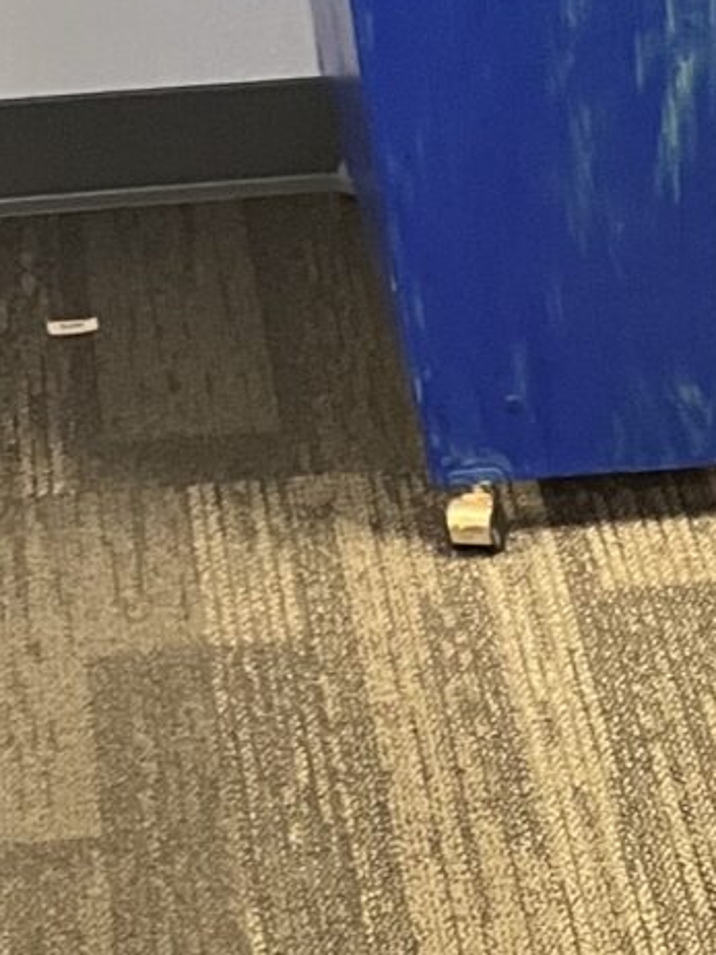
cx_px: 1319
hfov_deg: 11.8
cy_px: 2023
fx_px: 3173
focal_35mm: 115
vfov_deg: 13.9
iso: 500
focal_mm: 5.1
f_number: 1.6
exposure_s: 1/60
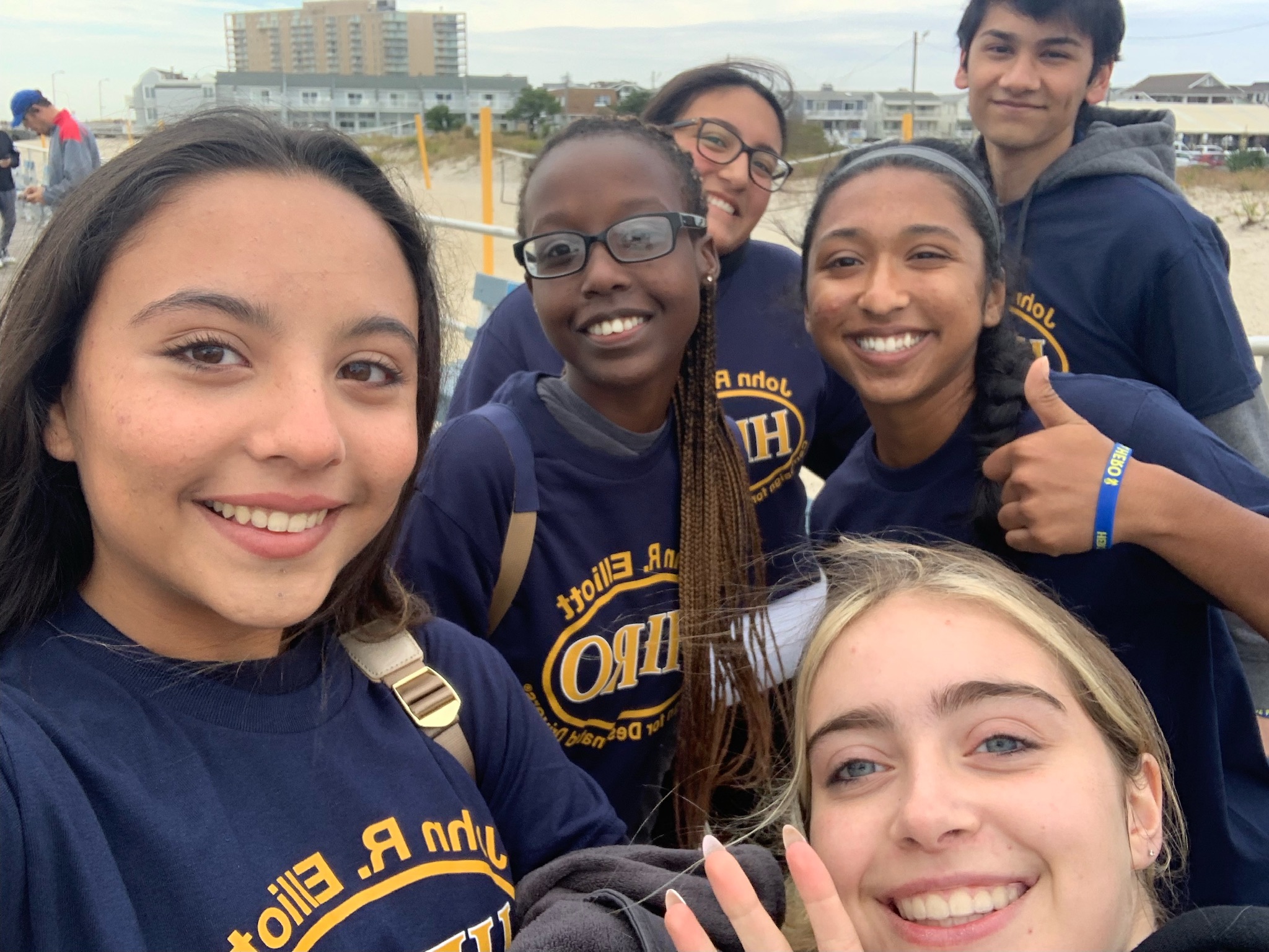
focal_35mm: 32
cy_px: 476
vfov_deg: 44.2
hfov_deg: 56.8
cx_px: 634
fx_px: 1173
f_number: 2.2
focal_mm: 2.87
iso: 16
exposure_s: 1/250
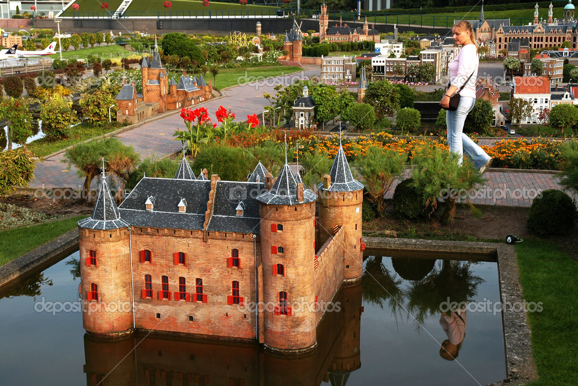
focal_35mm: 51
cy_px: 193
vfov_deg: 26.5
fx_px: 819
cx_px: 289
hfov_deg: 38.9
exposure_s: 1/160
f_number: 6.3
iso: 200
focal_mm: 34
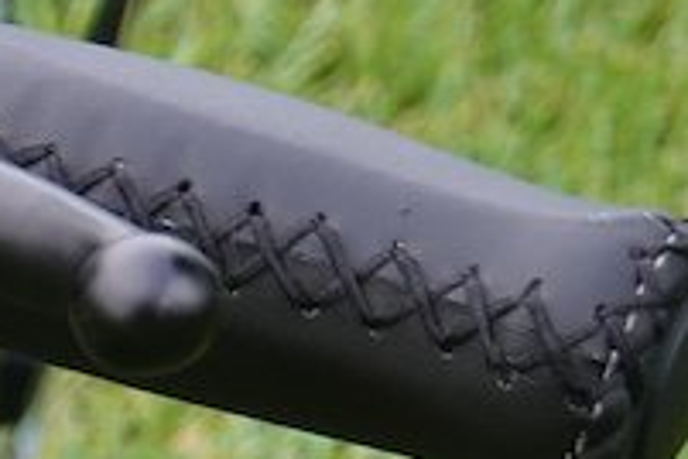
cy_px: 1125
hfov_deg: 6.6
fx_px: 5198
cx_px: -1698
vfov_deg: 4.9
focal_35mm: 272
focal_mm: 14.4
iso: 100
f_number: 3.5
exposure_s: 1/50
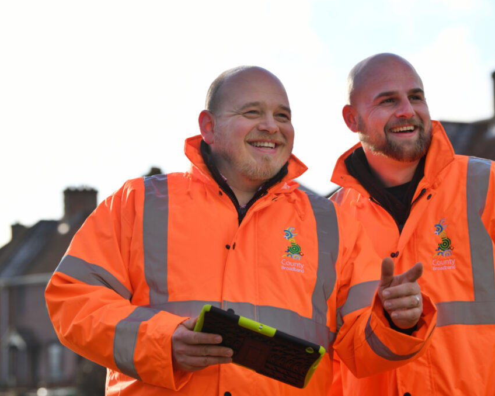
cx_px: 280
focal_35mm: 127
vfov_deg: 12.1
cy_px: 197
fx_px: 1860
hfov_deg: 15.2
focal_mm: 112
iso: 200
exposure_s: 1/500
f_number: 5.6
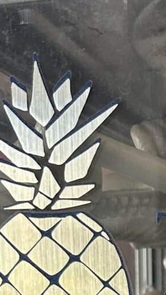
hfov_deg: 11.0
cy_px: 520
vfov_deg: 17.0
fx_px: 821
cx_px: 271
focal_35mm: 105
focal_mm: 6.86
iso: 200
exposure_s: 1/120
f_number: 1.78
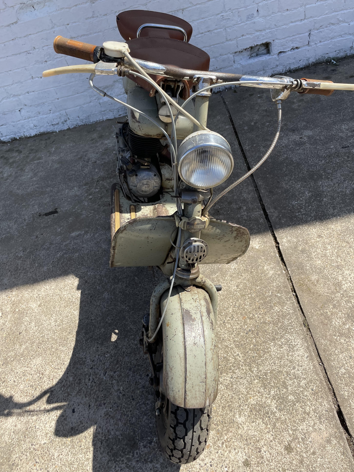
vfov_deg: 65.3
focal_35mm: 27
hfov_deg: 51.4
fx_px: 368
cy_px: 228
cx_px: 175
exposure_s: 1/2212
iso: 32
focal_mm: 4.2
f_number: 1.6
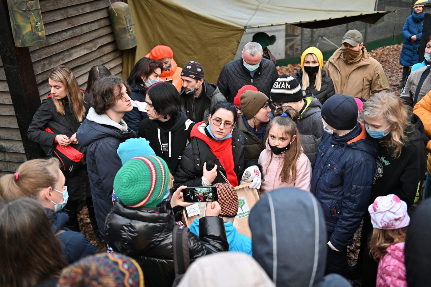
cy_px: 144
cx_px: 216
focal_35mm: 35
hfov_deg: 54.5
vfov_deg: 37.8
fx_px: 419
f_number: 2.8
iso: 1600
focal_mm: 35
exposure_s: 1/1000
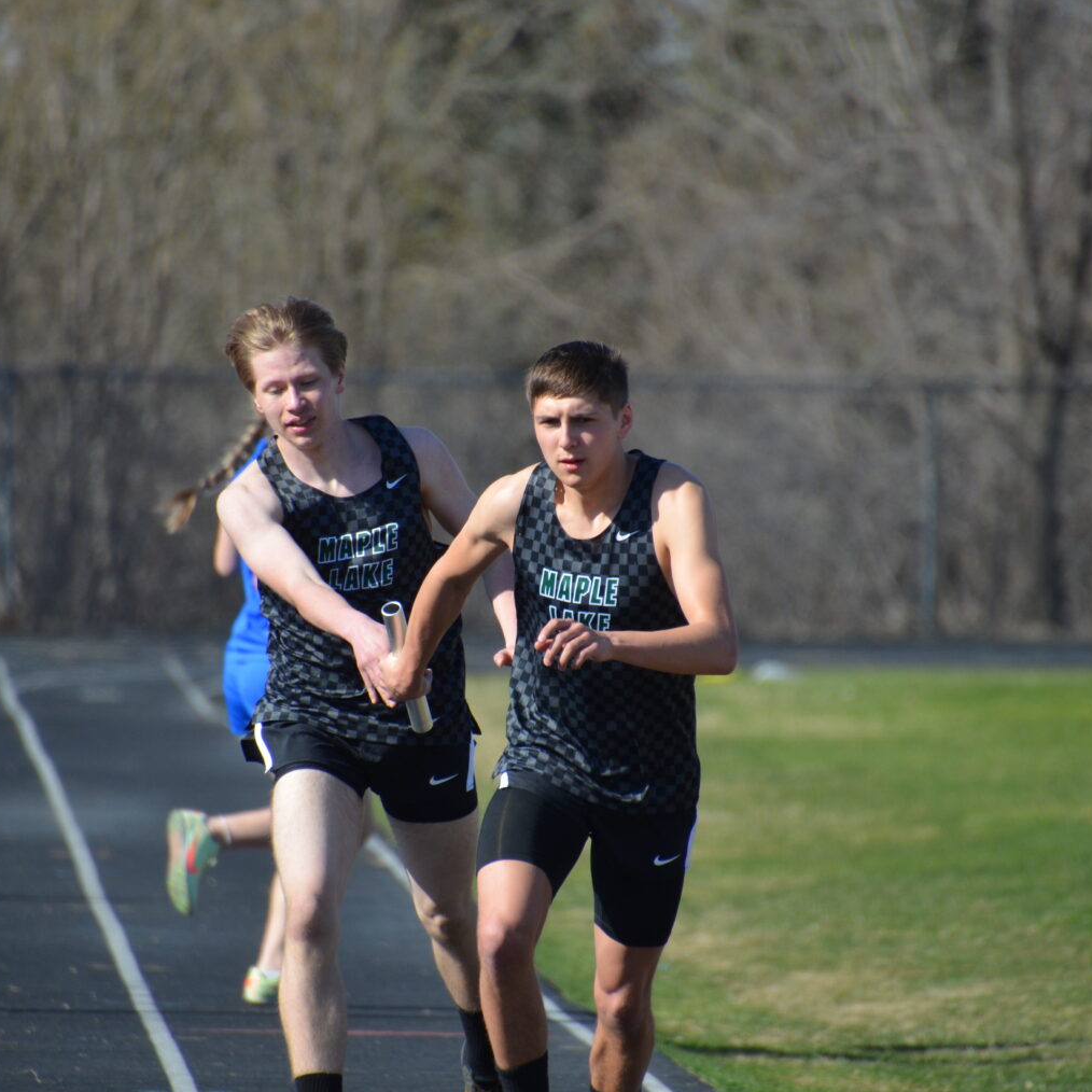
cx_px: 502
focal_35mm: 771
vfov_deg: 2.3
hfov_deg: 2.3
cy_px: 545
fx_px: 27517
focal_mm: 400
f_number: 6.3
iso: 400
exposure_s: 1/1600
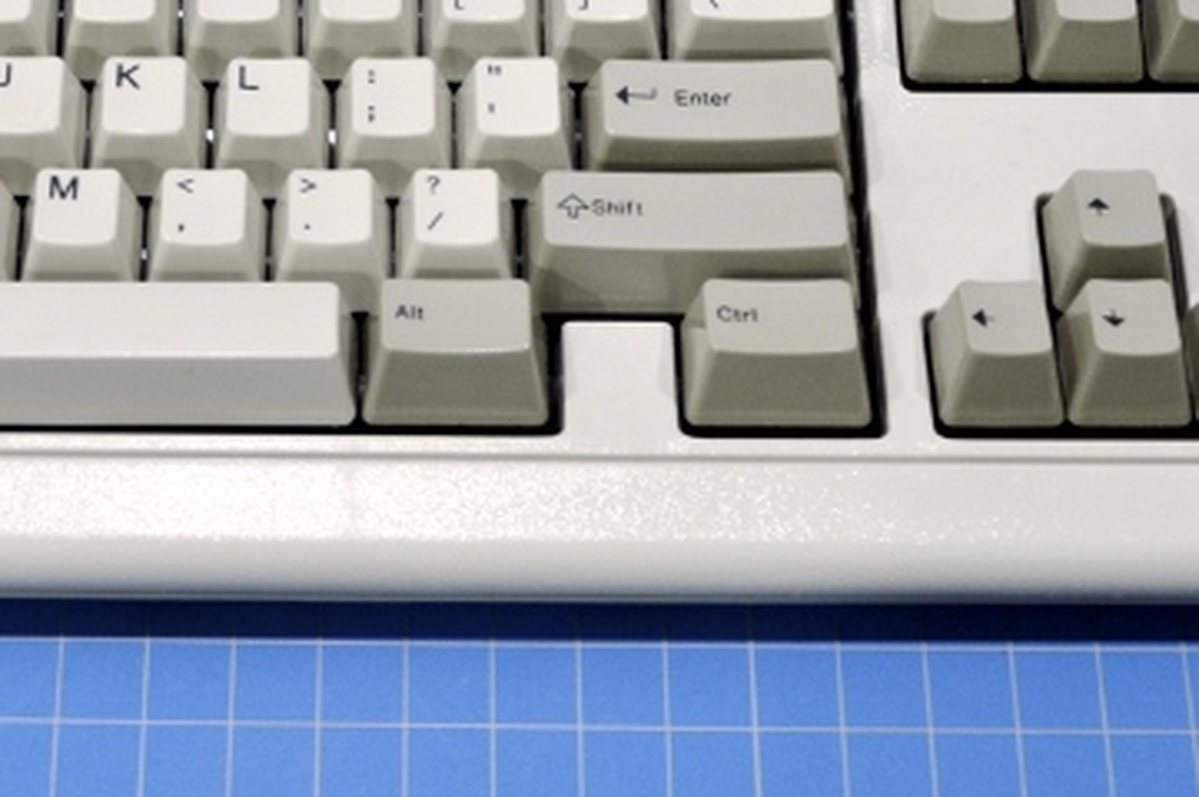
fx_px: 3541
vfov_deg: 12.6
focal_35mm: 106
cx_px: 289
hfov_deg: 19.1
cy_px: -141
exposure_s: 1/40
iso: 400
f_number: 4
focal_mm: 25
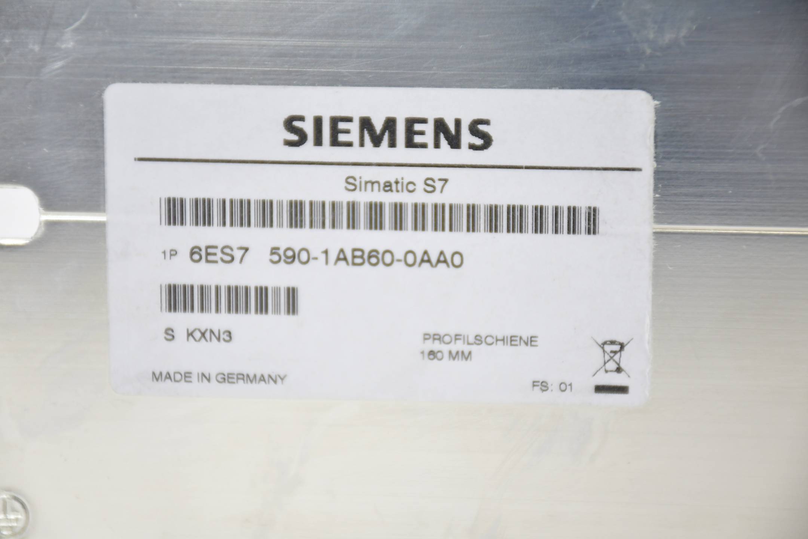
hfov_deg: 9.8
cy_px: 270
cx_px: 404
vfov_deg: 6.5
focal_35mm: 210
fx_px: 4713
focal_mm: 140
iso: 1400
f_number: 5.6
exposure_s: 1/250
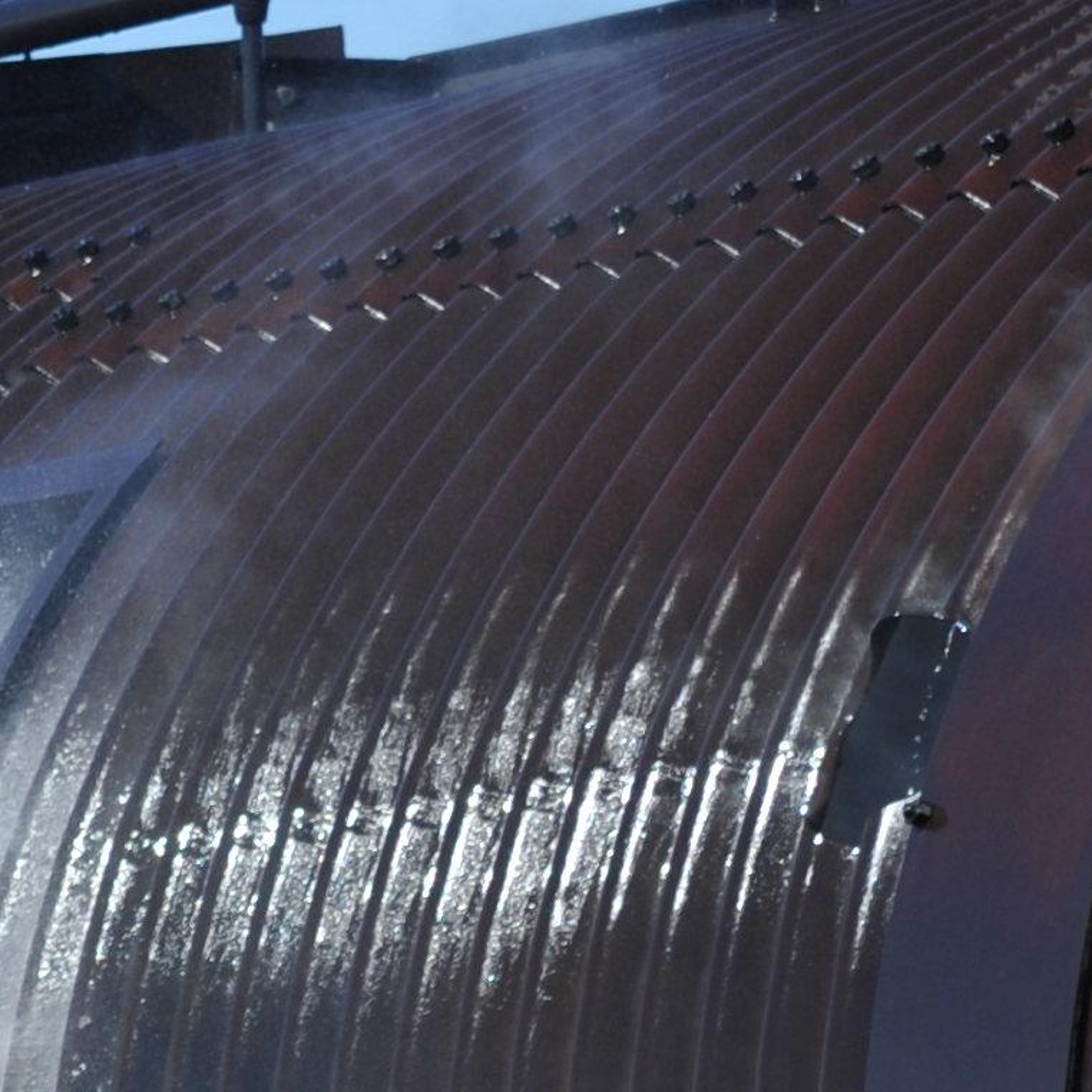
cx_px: -1594
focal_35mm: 498
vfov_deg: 3.5
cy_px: 1433
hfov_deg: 3.5
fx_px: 17774
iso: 200
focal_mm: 105
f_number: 5.6
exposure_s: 1/500
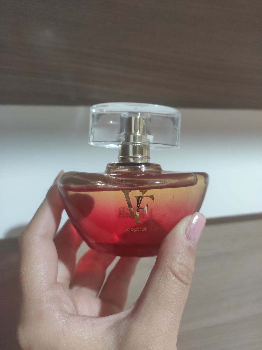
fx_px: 252
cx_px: 131
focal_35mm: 25
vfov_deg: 69.4
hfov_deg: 54.9
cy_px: 175
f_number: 1.79
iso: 1167
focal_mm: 4.74
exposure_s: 1/30
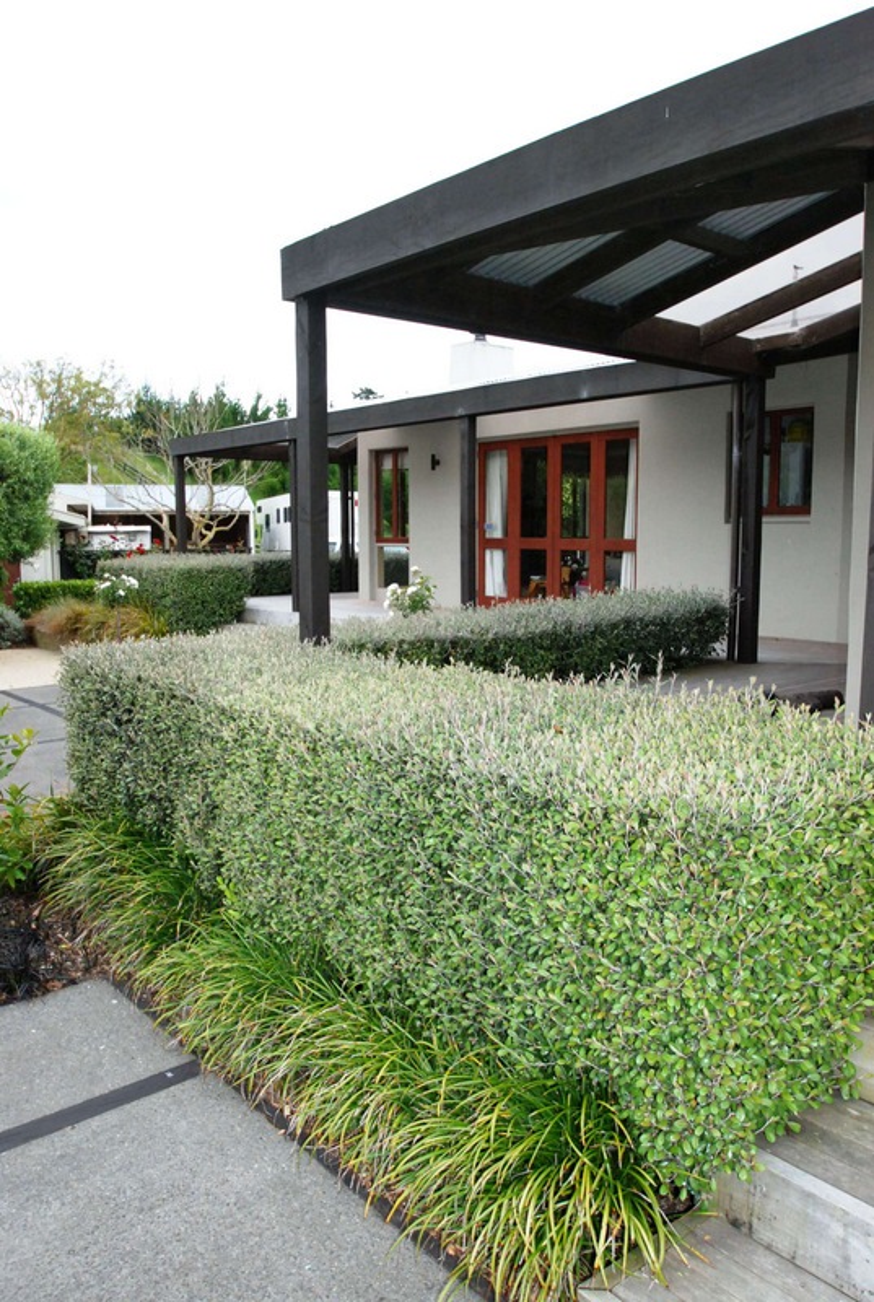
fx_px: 979
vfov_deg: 67.3
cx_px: 437
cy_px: 651
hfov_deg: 48.1
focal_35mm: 27
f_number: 8
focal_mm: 18
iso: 1000
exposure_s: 1/200
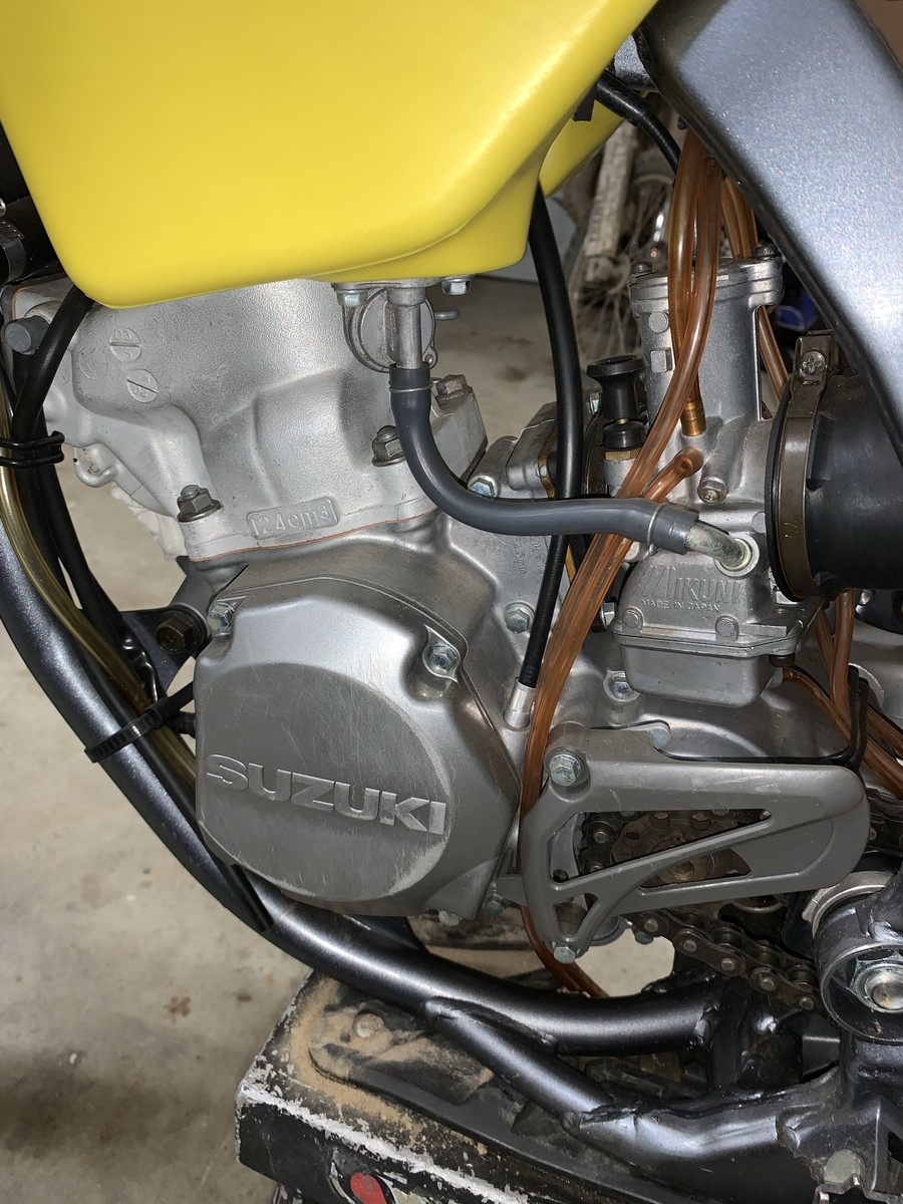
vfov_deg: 67.3
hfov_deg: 53.1
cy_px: 602
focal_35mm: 26
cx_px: 452
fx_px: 904
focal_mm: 4.25
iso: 25
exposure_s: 1/9
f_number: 1.8
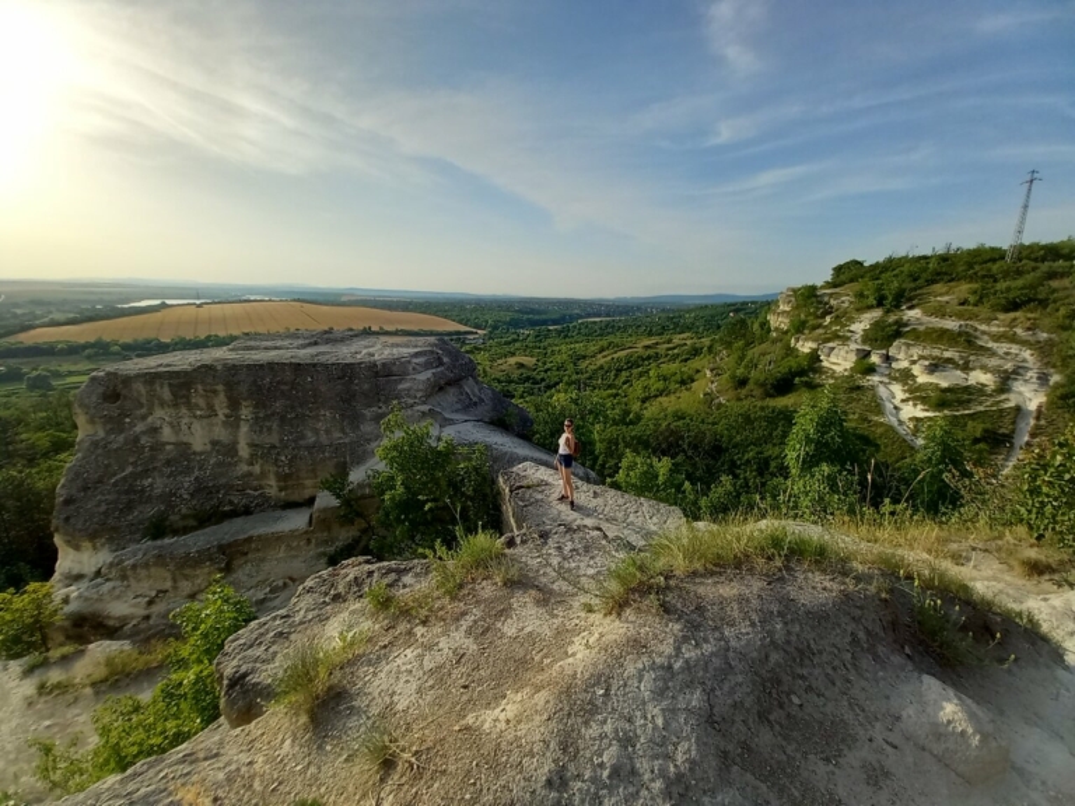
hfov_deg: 106.2
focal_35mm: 13
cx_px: 538
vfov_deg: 89.9
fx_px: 404
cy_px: 403
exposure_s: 1/629
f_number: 2.2
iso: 50
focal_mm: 1.13
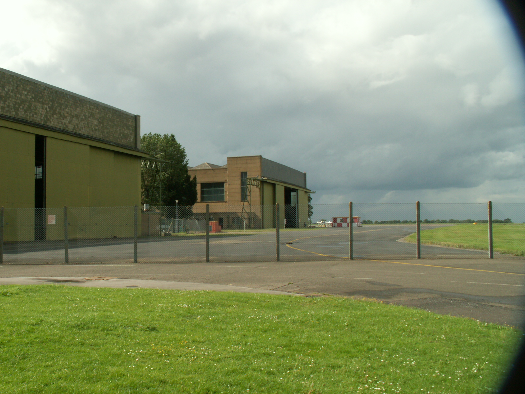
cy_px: 197
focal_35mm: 36
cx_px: 262
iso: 50
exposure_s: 1/200
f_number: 7.1
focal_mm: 5.89
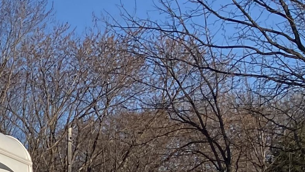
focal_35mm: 158
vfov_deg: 7.4
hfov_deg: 11.2
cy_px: 320
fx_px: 1278
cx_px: -447
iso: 25
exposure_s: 1/3247
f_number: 1.8
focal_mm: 3.99
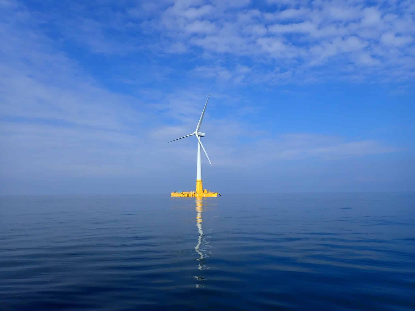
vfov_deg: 54.9
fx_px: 300
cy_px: 156
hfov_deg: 69.4
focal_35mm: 25
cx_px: 208
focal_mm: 4.5
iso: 100
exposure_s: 1/400
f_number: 8
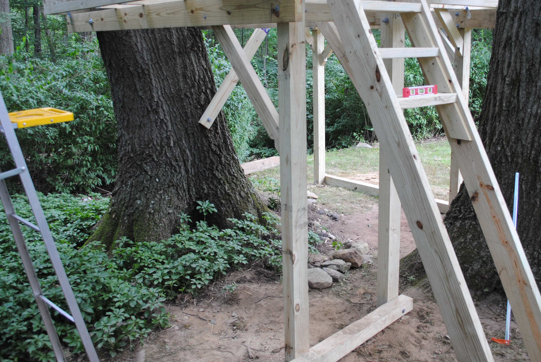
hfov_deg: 52.9
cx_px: 311
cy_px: 167
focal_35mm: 36
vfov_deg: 37.0
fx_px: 542
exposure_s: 1/30
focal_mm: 18
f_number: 3.5
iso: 200
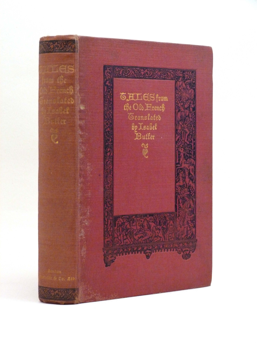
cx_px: 128
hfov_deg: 18.9
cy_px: 172
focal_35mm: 78
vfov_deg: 25.0
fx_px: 772
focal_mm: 14.1
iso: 800
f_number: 3.3
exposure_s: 1/40
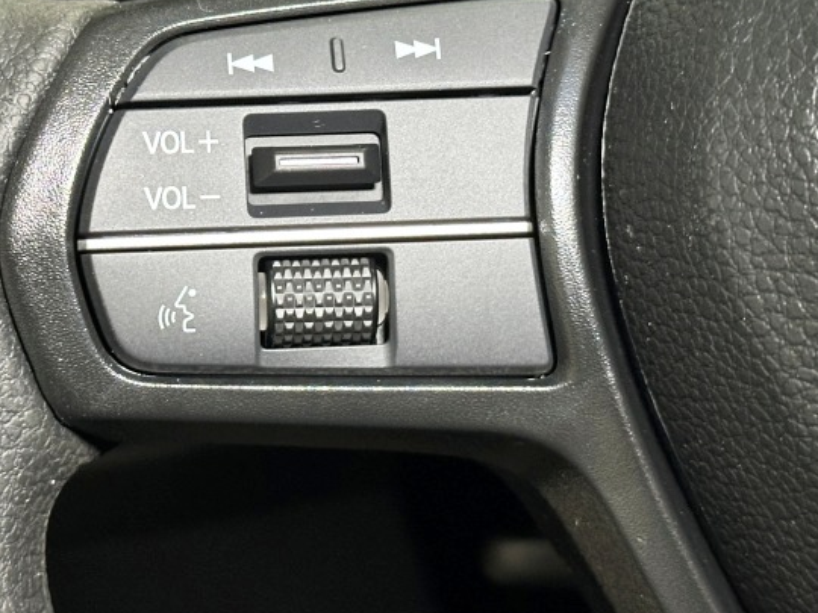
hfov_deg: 21.5
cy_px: 176
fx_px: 2150
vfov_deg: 16.2
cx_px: 303
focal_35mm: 91
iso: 400
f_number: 1.78
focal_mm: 6.86
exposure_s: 1/40
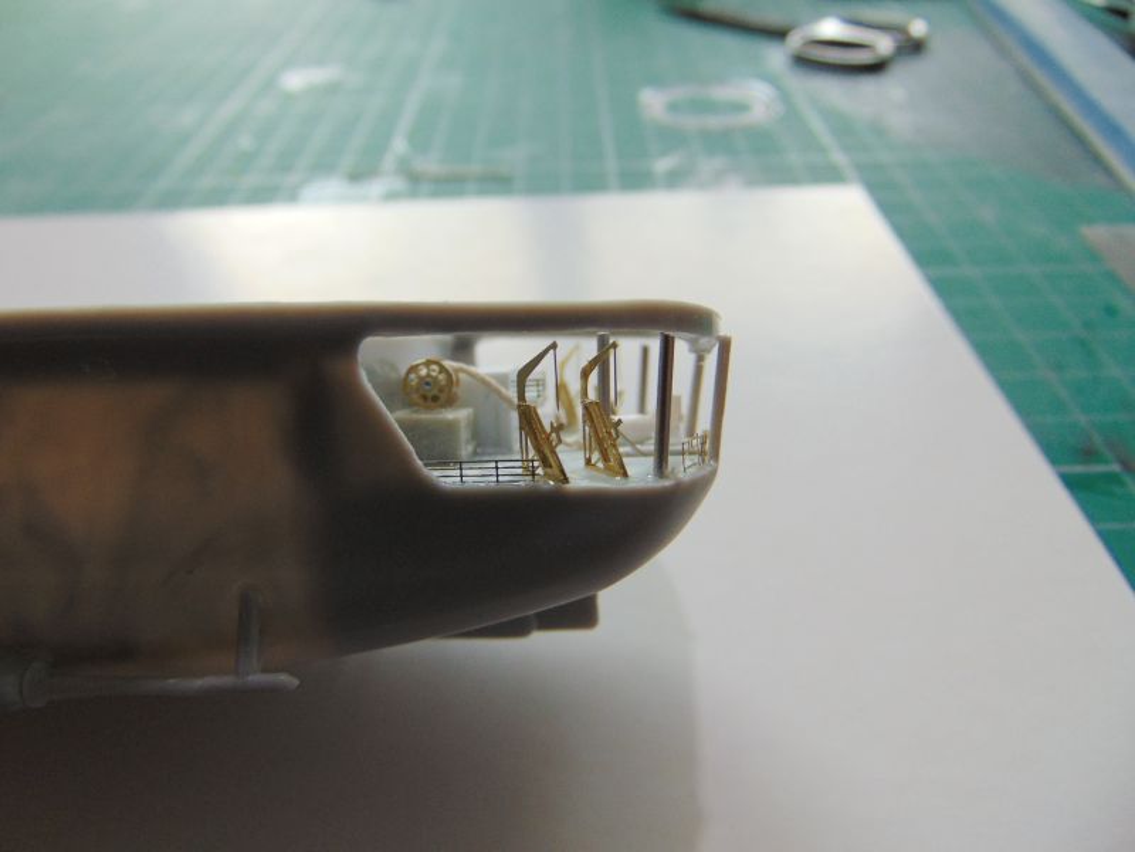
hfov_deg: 69.4
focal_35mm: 25
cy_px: 426
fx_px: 820
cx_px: 568
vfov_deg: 54.9
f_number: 3
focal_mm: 4.5
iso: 80
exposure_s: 1/50
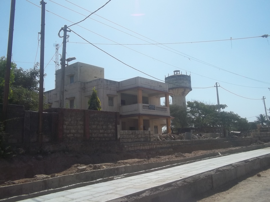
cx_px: 135
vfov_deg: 44.2
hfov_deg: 56.8
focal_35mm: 32
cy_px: 101
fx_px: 250
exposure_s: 1/640
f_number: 5.5
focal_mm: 5.7
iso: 80
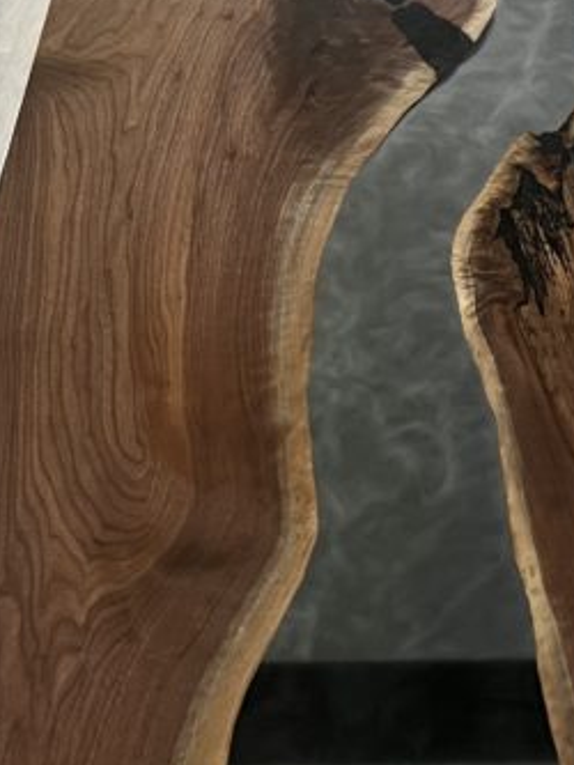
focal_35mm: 80
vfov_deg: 24.4
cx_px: 498
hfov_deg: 18.2
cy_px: 425
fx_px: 1768
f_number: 1.5
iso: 200
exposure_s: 1/60
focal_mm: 5.7
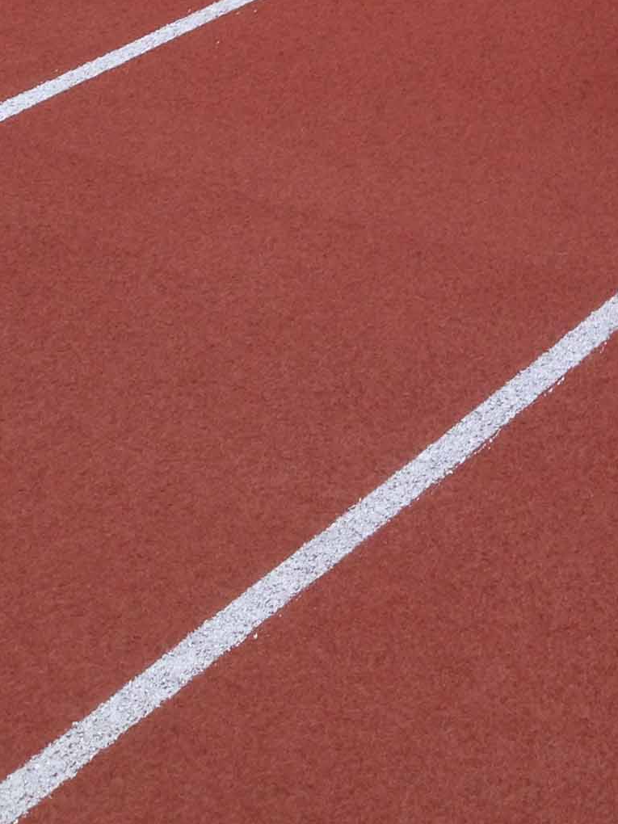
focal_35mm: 112
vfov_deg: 15.9
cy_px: -455
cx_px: 717
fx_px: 2666
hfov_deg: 12.9
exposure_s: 1/1577
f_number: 2.4
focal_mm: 4.28
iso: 50
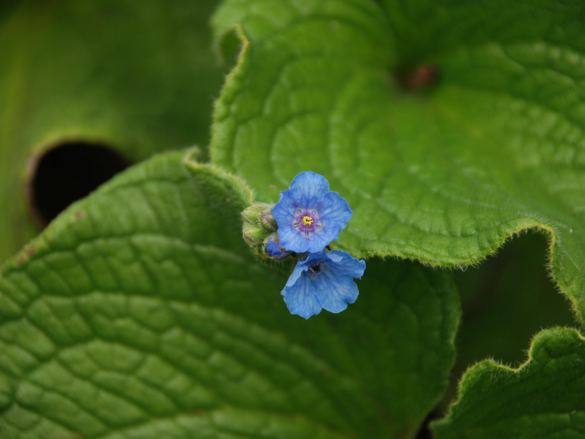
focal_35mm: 219
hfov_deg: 9.1
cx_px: 311
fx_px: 3693
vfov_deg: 6.8
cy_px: 219
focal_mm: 135
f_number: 5.6
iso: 200
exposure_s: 1/200
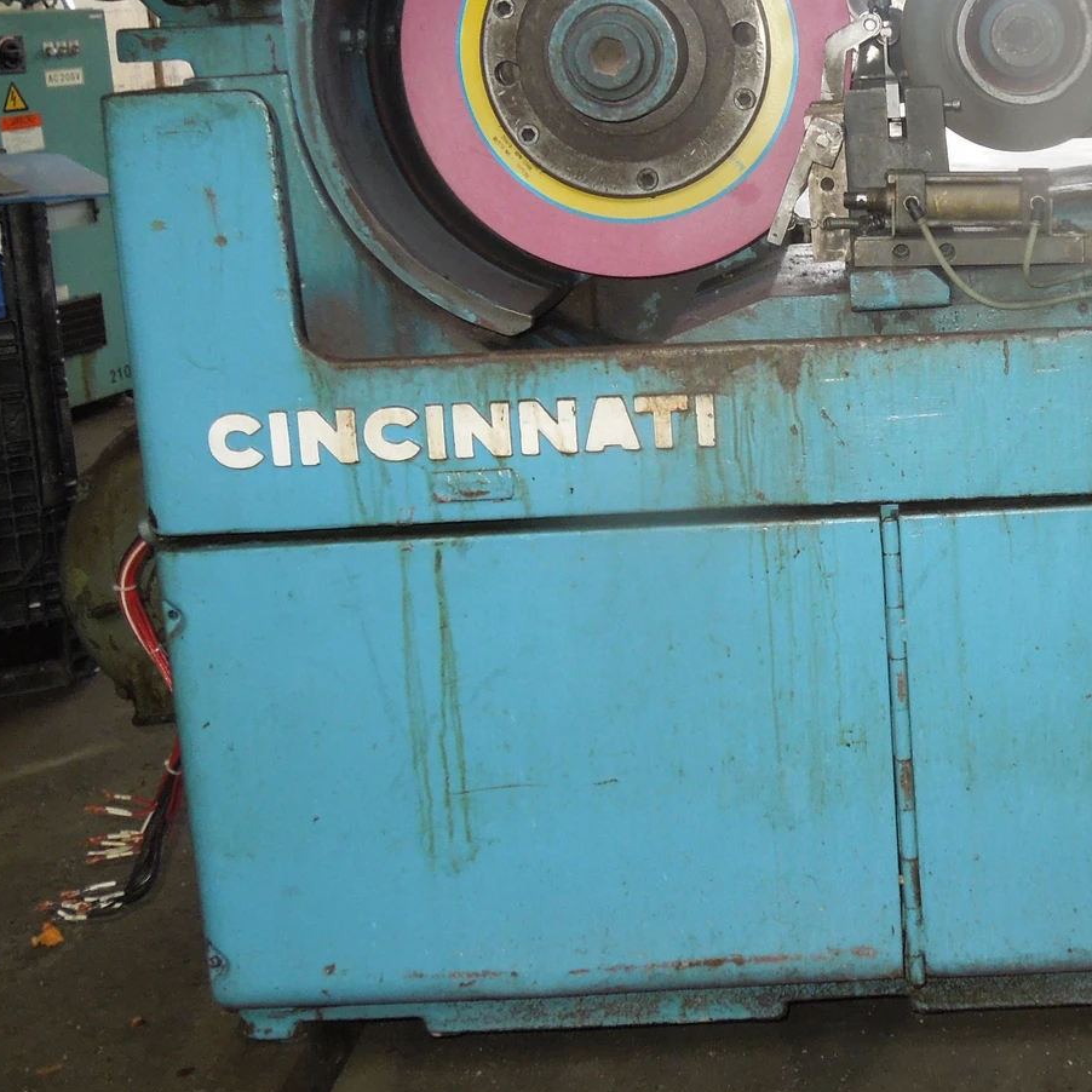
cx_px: 889
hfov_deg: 33.6
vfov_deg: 34.1
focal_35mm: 49
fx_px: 1749
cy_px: 308
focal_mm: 4.5
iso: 250
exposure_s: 1/30
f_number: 3.3
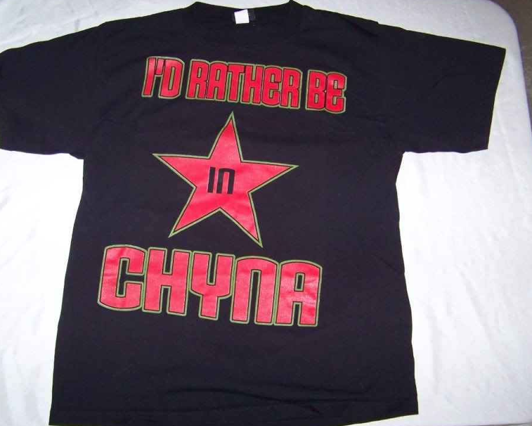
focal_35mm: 40
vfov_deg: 37.3
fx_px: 630
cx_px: 234
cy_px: 222
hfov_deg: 45.7
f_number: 2.8
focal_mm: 5.85
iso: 200
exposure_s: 1/30
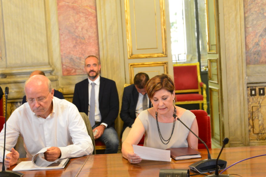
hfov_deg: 31.0
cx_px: 136
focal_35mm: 65
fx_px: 480
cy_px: 96
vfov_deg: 20.9
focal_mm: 56
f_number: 4.5
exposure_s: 1/30
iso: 4000
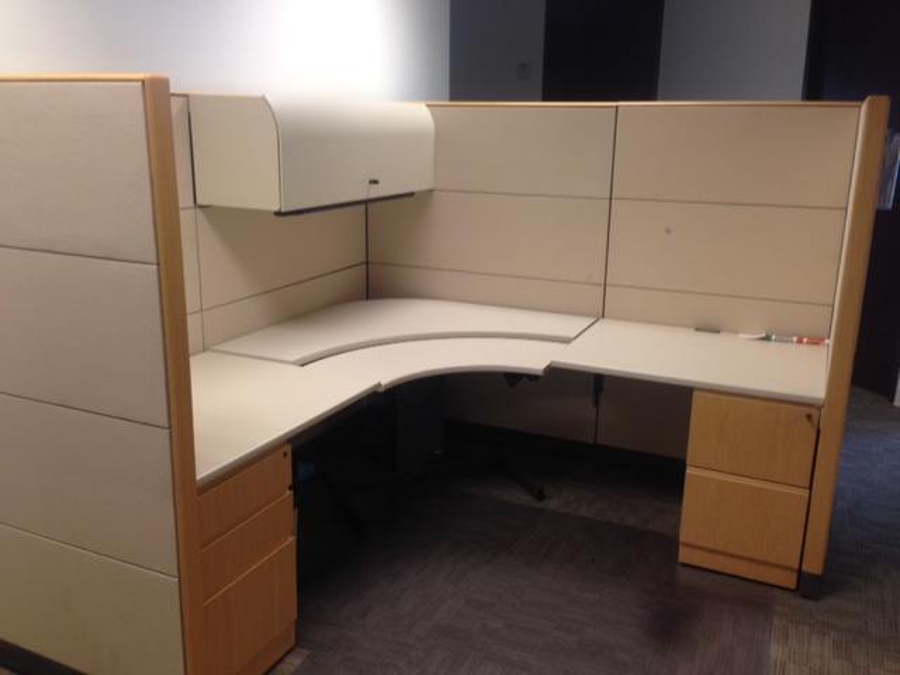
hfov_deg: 55.4
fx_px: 858
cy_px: 338
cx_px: 450
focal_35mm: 33
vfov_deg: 42.9
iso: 64
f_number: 2.4
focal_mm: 4.12
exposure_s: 1/20
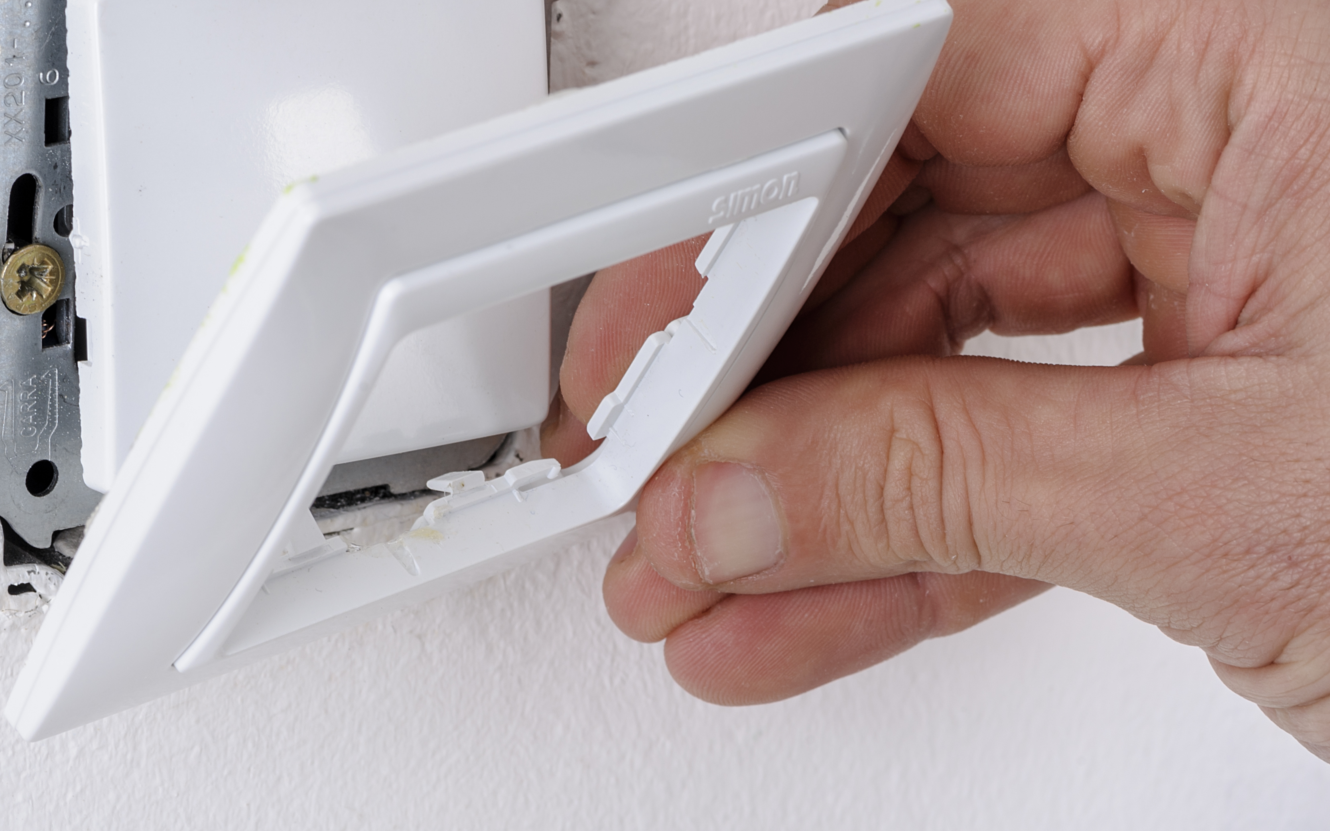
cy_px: 291
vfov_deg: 9.6
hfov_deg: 15.2
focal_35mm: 137
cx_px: 509
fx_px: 4966
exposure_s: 1/200
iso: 200
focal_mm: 105
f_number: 16
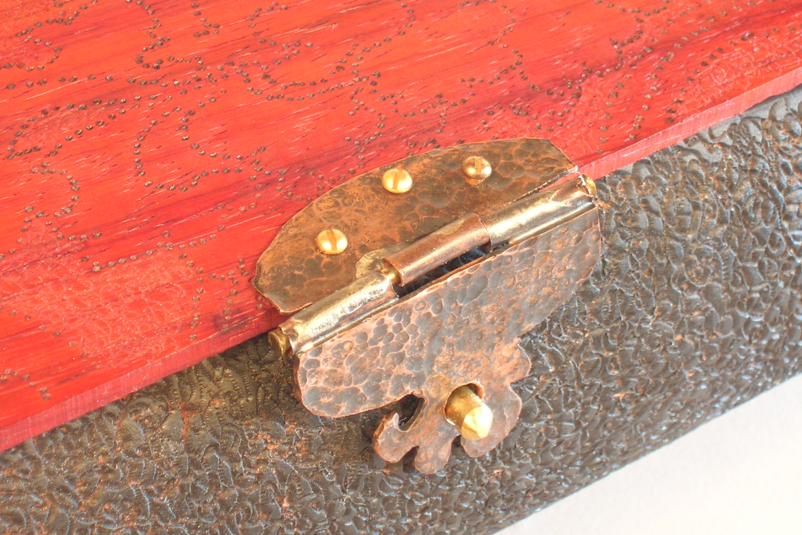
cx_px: 371
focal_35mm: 98
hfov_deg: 20.8
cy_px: 164
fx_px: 2183
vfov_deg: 13.9
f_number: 4
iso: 96
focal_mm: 12.3
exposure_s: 1/3.4
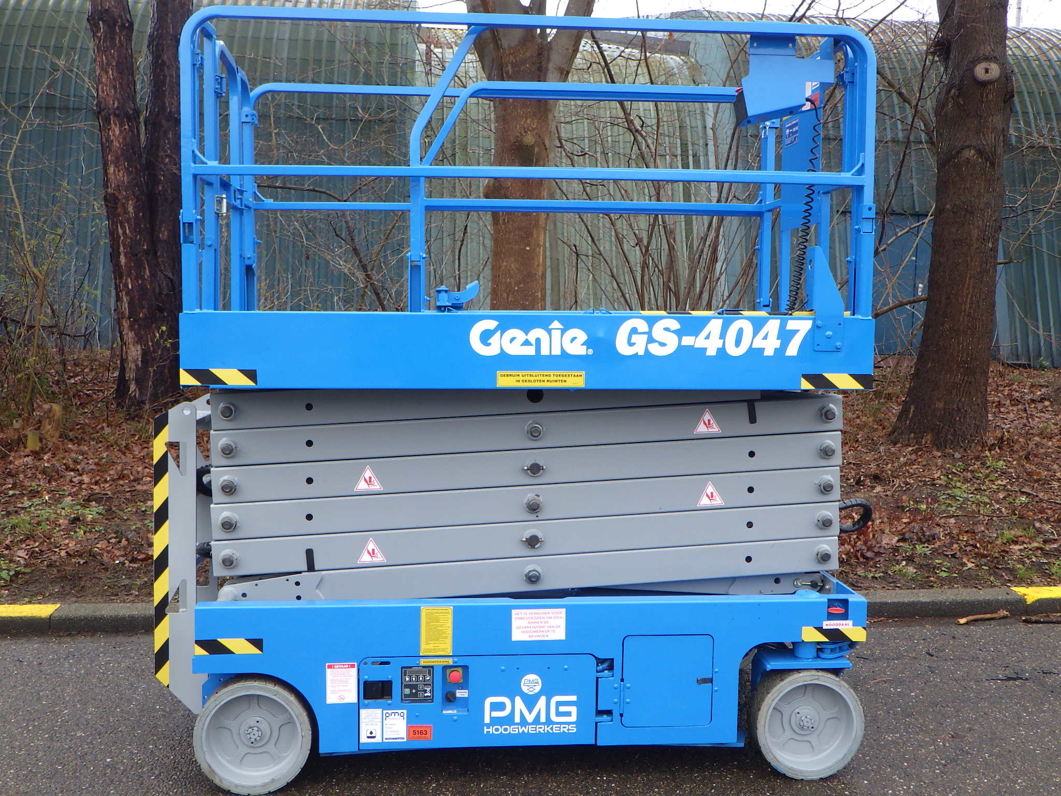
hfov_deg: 54.0
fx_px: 1042
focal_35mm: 34
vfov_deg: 41.8
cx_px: 530
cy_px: 398
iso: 125
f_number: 3.8
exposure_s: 1/160
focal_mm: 6.1
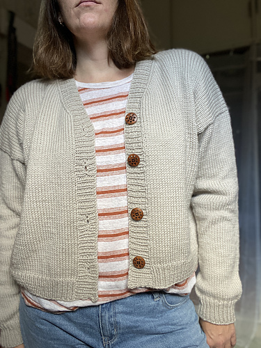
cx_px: 130
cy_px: 174
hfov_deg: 46.8
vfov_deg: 60.0
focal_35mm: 30
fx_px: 302
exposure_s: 1/106
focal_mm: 2.71
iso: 100
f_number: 2.2
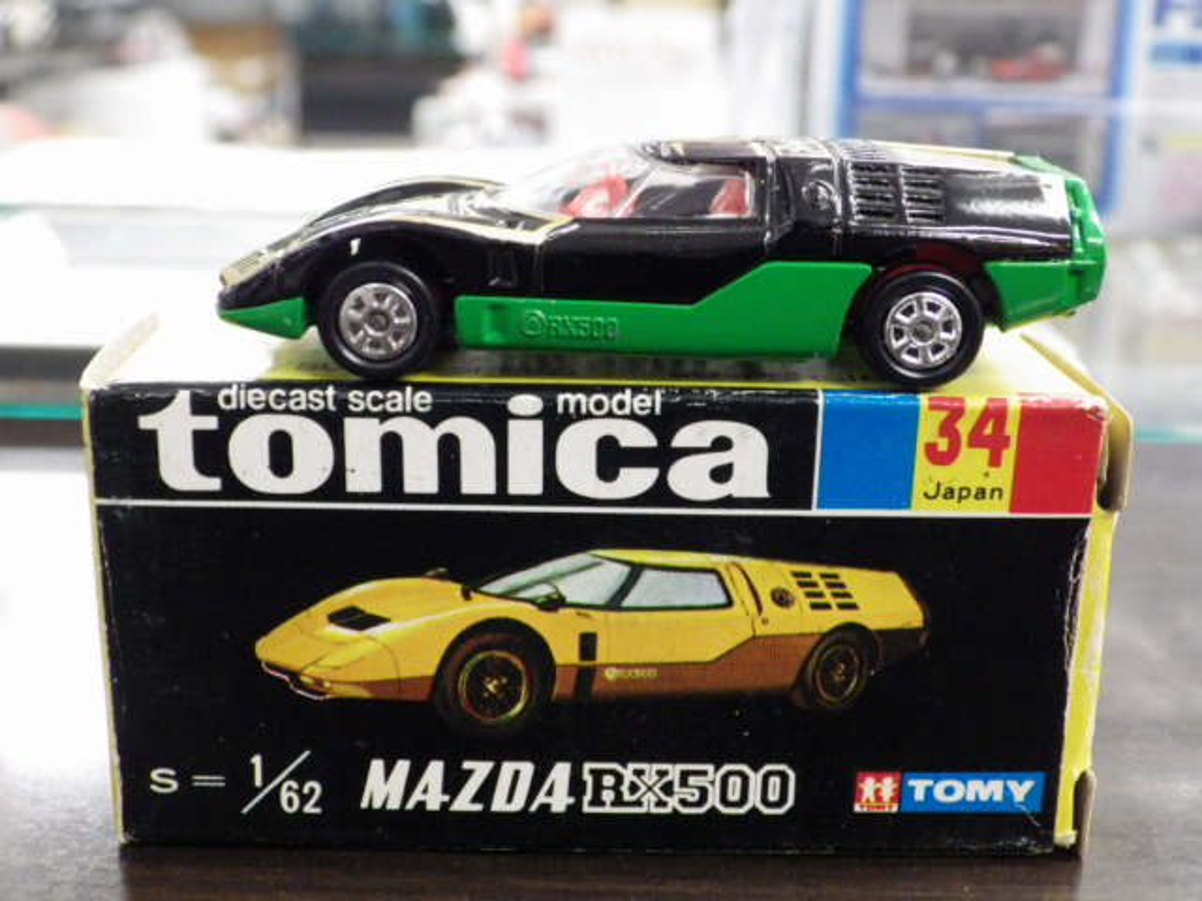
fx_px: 1736
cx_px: 601
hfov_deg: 38.2
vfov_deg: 29.1
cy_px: 450
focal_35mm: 50
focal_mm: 9
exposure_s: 1/25
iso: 1000
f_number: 3.8
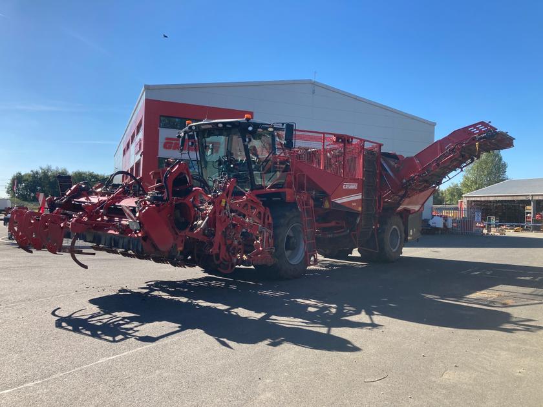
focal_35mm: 28
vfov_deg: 49.7
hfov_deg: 63.4
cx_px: 272
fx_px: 439
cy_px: 204
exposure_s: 1/1412
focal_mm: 3.99
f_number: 1.8
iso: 20
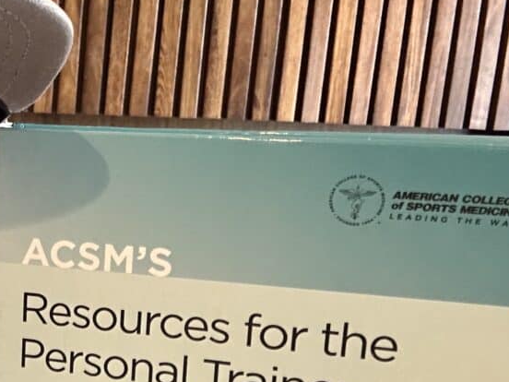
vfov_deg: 22.8
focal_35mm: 64
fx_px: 941
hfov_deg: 27.8
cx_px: -39
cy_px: 273
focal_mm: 2.69
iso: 320
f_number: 1.9
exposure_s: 1/30
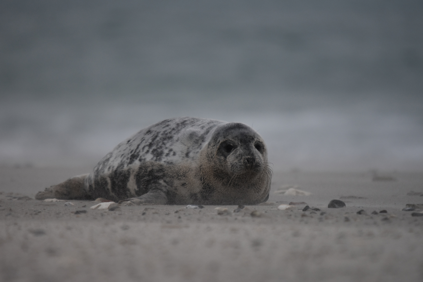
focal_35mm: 600
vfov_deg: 2.3
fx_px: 7049
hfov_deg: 3.4
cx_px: 212
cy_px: 141
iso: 800
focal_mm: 400
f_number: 5.6
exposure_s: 1/1600
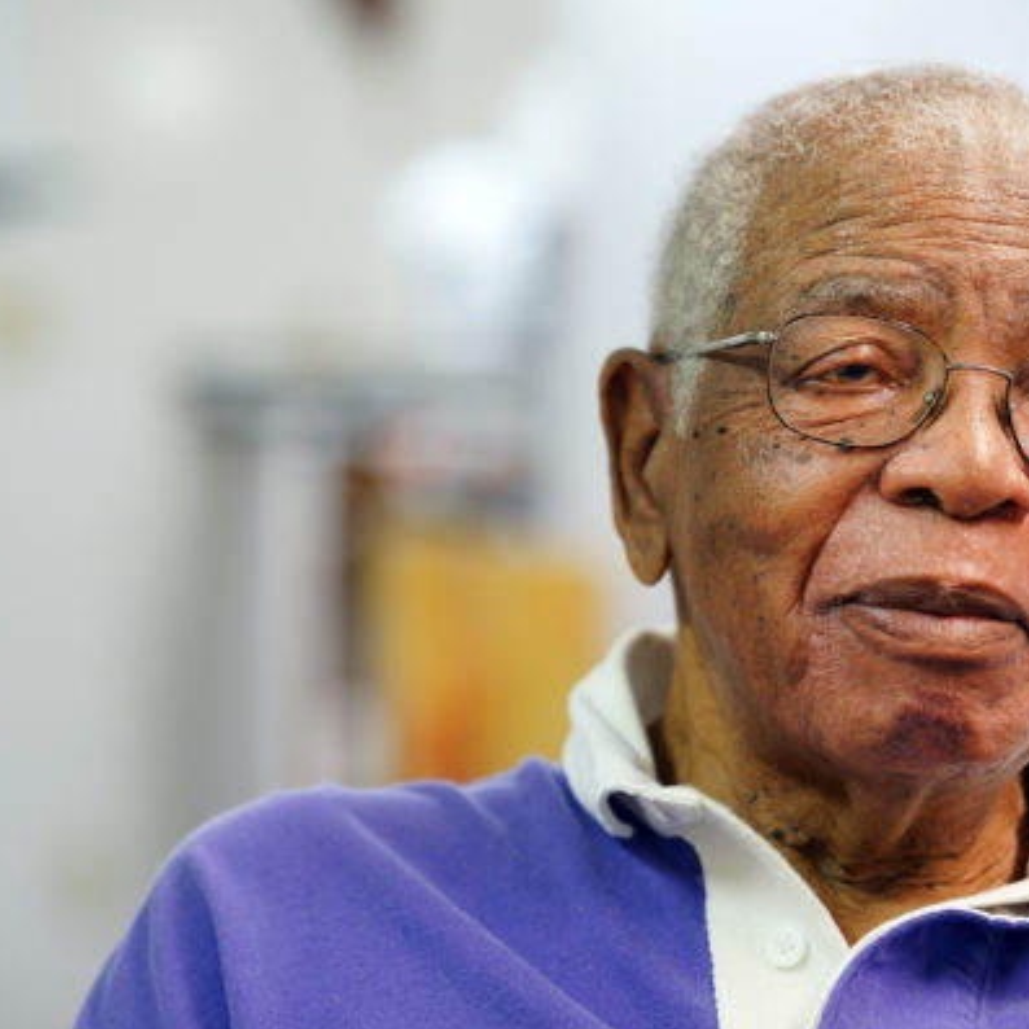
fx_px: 5314
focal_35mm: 158
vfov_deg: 11.1
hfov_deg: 11.1
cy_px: 513
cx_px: 498
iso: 640
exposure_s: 1/60
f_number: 3.5
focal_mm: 123
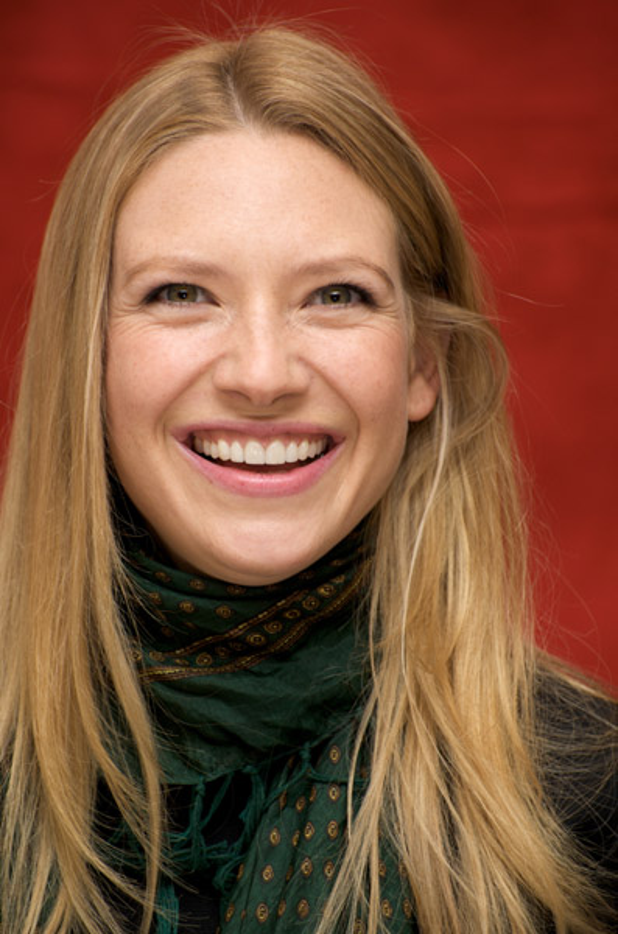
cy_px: 467
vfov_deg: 10.3
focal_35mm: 200
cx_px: 309
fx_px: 5177
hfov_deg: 6.8
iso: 400
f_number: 7.1
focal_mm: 200
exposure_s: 1/60
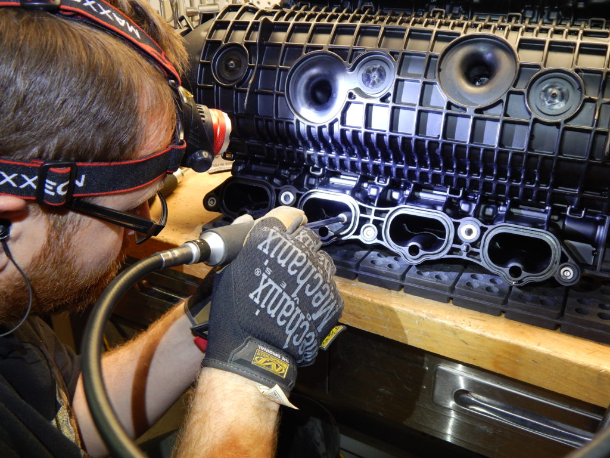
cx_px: 305
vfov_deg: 40.7
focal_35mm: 35
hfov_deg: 52.6
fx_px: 617
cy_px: 229
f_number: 3.3
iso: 220
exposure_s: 1/30
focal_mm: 6.1
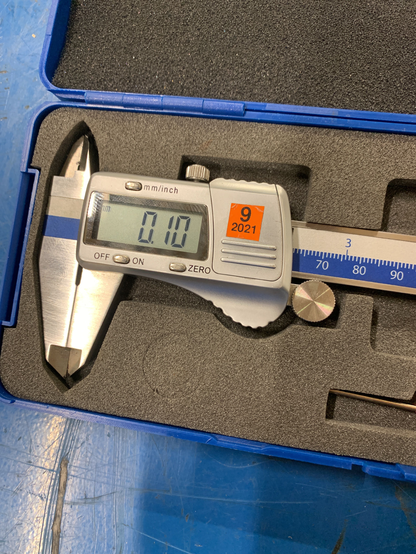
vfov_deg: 67.3
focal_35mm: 26
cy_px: 277
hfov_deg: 53.1
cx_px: 208
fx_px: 417
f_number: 1.8
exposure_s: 1/60
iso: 125
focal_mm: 4.25
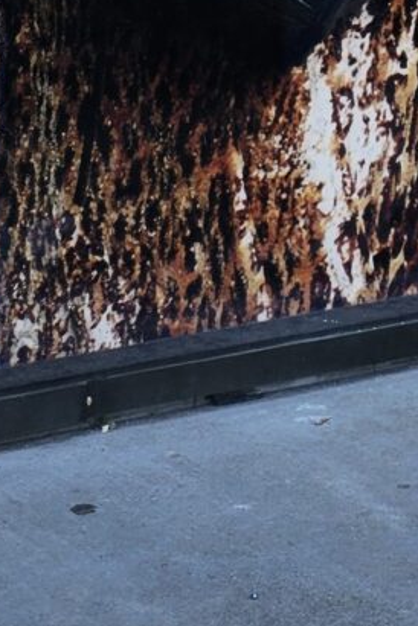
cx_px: 273
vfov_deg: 12.6
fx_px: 2595
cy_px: -484
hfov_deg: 9.2
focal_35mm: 149
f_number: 1.7
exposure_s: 1/368
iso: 10
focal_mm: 6.3
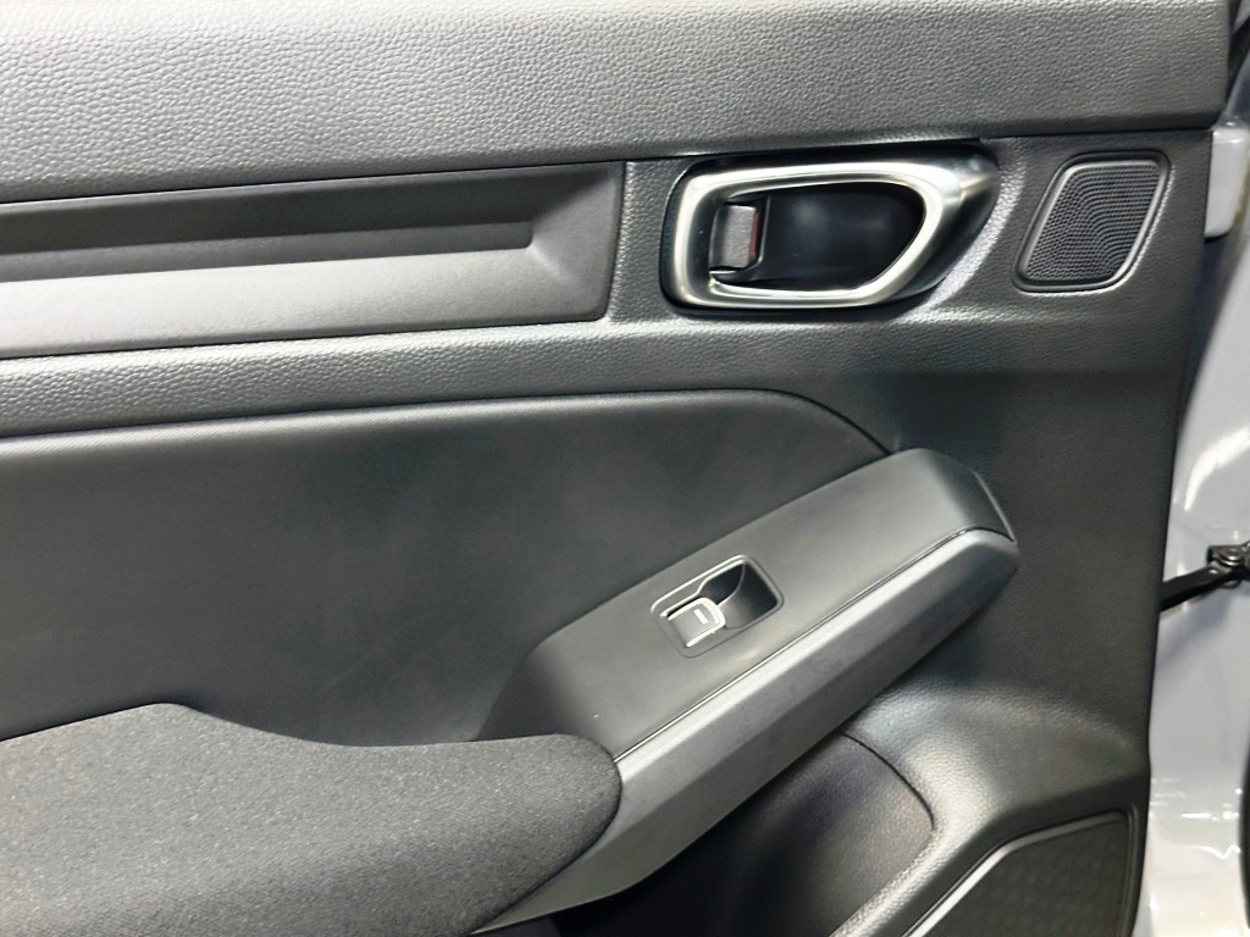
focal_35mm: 48
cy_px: 468
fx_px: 1733
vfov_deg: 30.3
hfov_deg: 39.7
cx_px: 625
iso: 640
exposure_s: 1/30
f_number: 1.78
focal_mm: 6.86
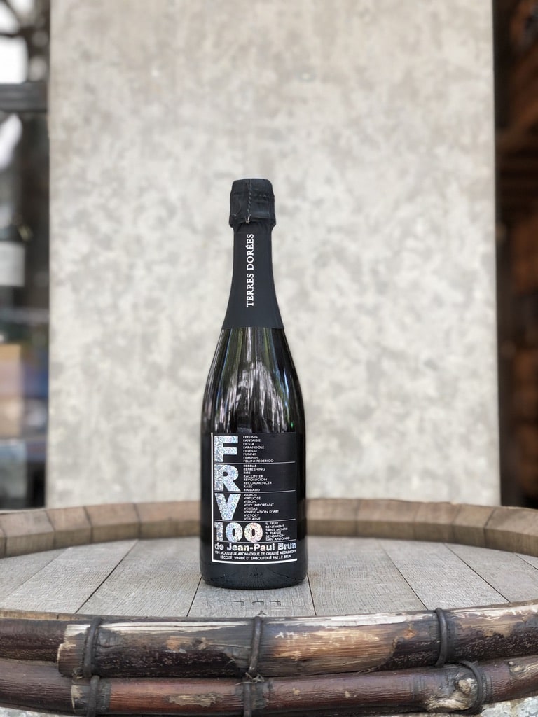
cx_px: 269
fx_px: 1078
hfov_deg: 28.0
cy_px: 358
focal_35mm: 52
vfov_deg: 36.8
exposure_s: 1/50
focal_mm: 6
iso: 20
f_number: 2.4
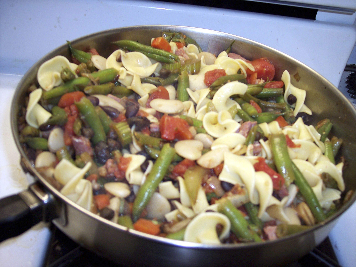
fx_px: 401
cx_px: 178
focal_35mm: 39
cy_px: 134
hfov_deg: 47.9
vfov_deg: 36.8
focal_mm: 8
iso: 140
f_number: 2.8
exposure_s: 1/60
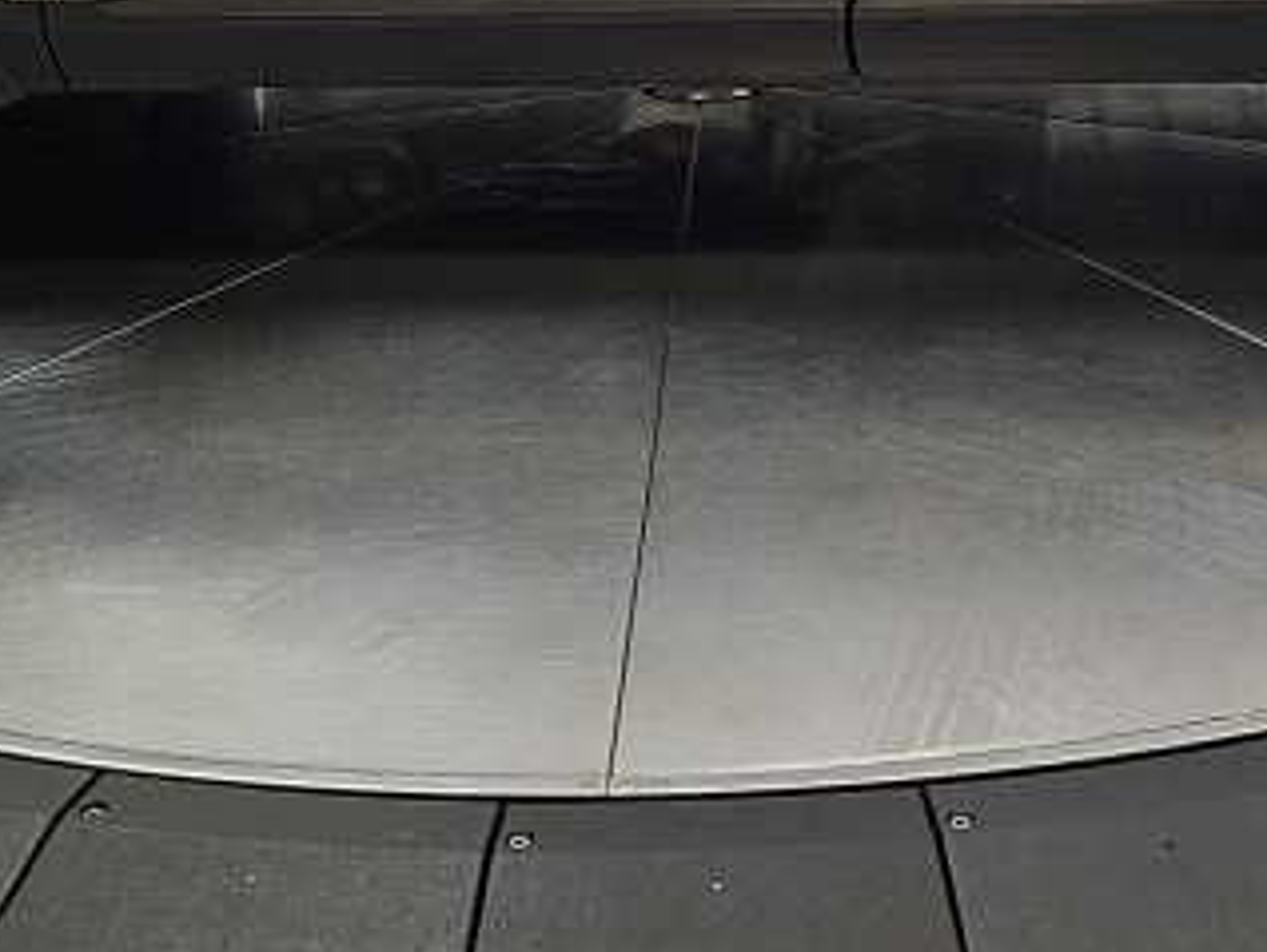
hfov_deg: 26.2
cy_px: 36
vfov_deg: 19.4
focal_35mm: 74
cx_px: 829
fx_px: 2711
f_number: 1.7
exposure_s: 1/120
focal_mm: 6.3
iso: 640
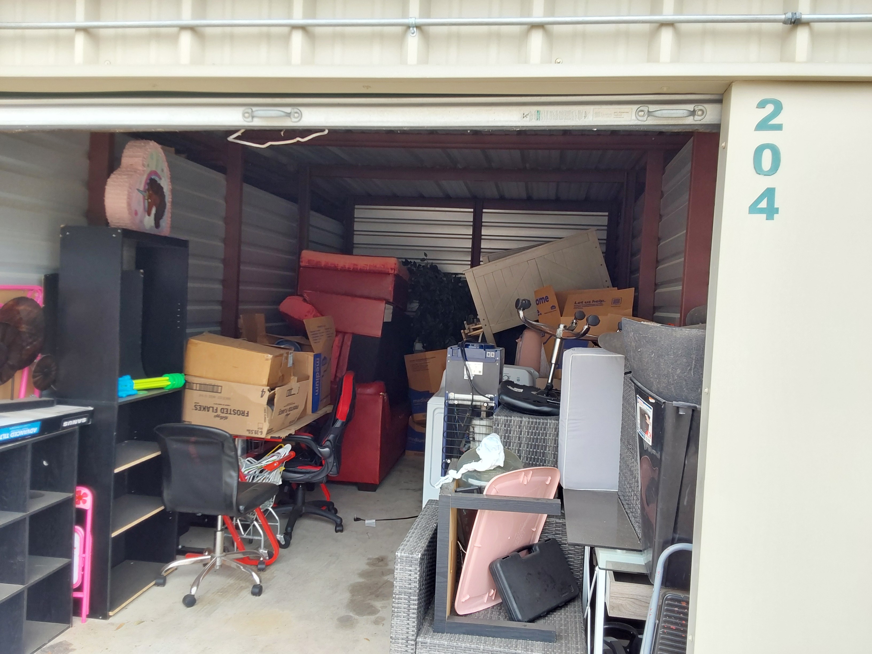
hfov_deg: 63.4
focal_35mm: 28
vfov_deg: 49.7
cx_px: 436
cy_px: 327
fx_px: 705
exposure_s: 1/241
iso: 50
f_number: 1.9
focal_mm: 2.91
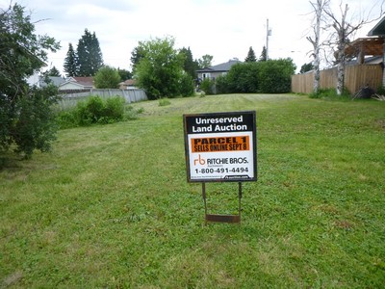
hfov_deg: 69.4
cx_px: 192
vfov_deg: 54.9
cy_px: 144
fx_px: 278
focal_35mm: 25
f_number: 3.9
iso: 100
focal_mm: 4.5
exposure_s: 1/125
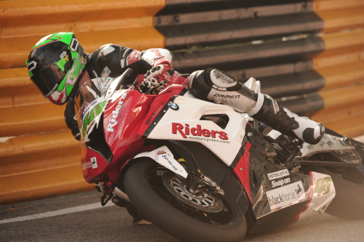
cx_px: 182
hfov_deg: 7.4
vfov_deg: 4.9
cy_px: 121
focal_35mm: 280
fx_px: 2829
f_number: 5
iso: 2500
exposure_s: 1/1250
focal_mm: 280
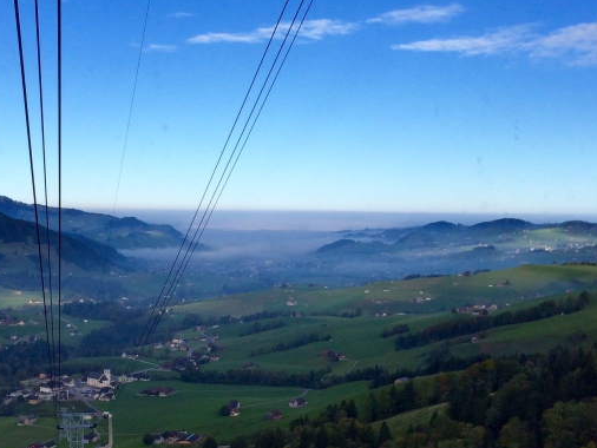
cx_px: 232
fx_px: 949
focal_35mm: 55
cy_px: 258
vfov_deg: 26.5
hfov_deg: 34.8
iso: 32
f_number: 2.2
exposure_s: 1/855
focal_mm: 4.15
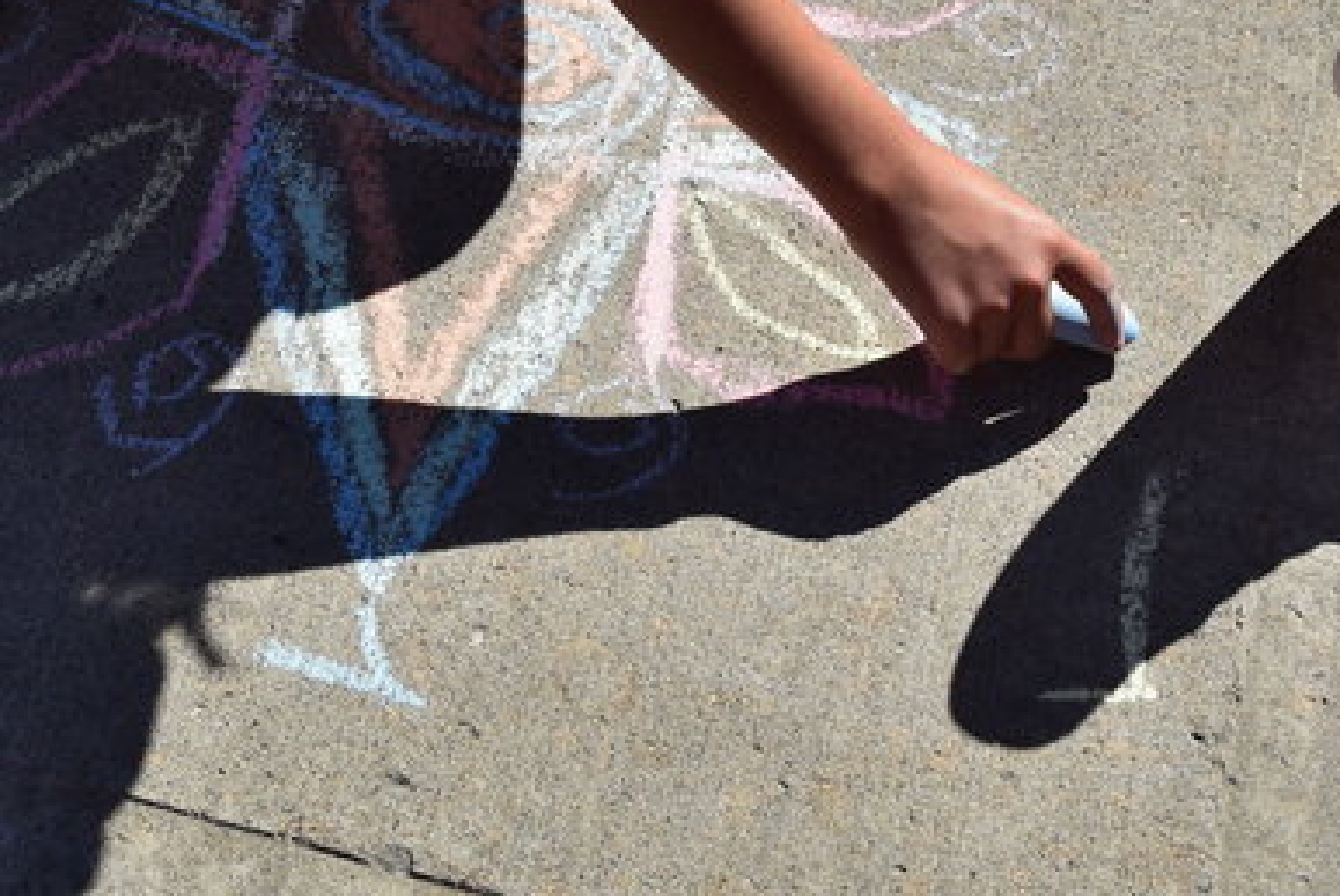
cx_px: 536
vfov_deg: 14.8
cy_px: -132
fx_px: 3354
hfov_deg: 22.6
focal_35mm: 90
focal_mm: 29
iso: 250
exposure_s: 1/500
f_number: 11
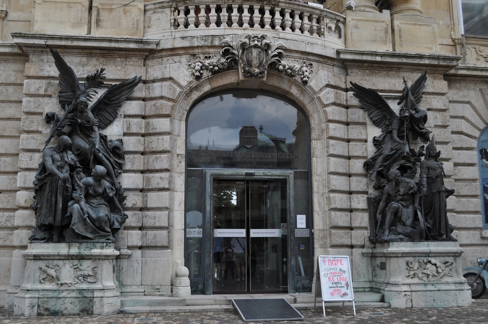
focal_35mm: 36
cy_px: 162
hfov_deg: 53.2
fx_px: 487
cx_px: 244
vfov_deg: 36.8
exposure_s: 1/200
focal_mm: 24
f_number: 7.1
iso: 200
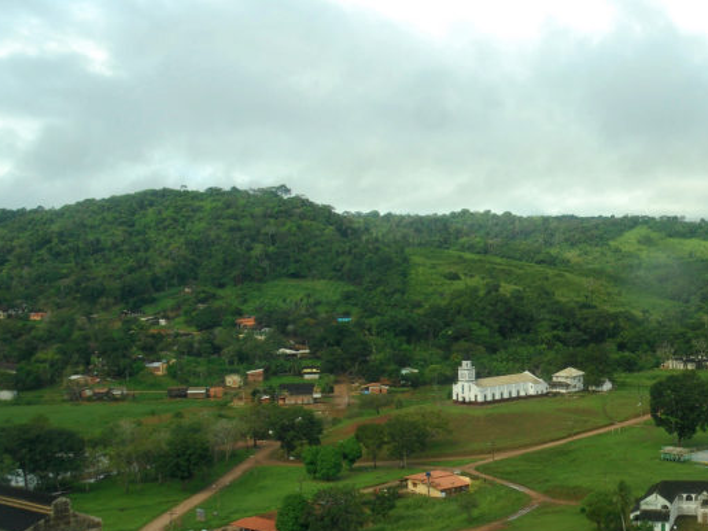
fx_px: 1430
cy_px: 394
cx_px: 601
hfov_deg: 27.1
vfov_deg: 20.9
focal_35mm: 70
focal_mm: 25
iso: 250
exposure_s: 1/500
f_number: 5
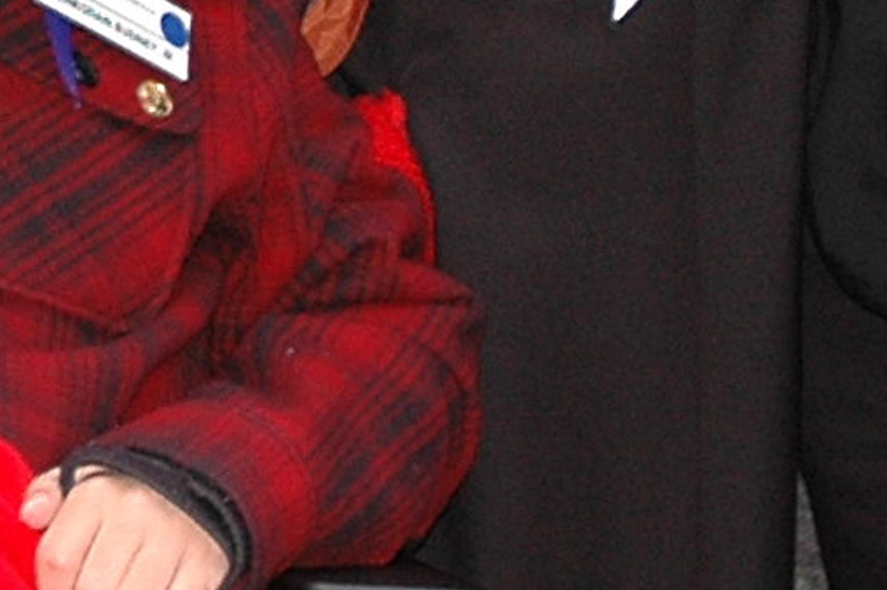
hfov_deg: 9.0
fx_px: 5465
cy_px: -124
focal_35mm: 222
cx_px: -564
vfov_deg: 6.1
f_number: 3.8
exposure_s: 1/60
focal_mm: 25
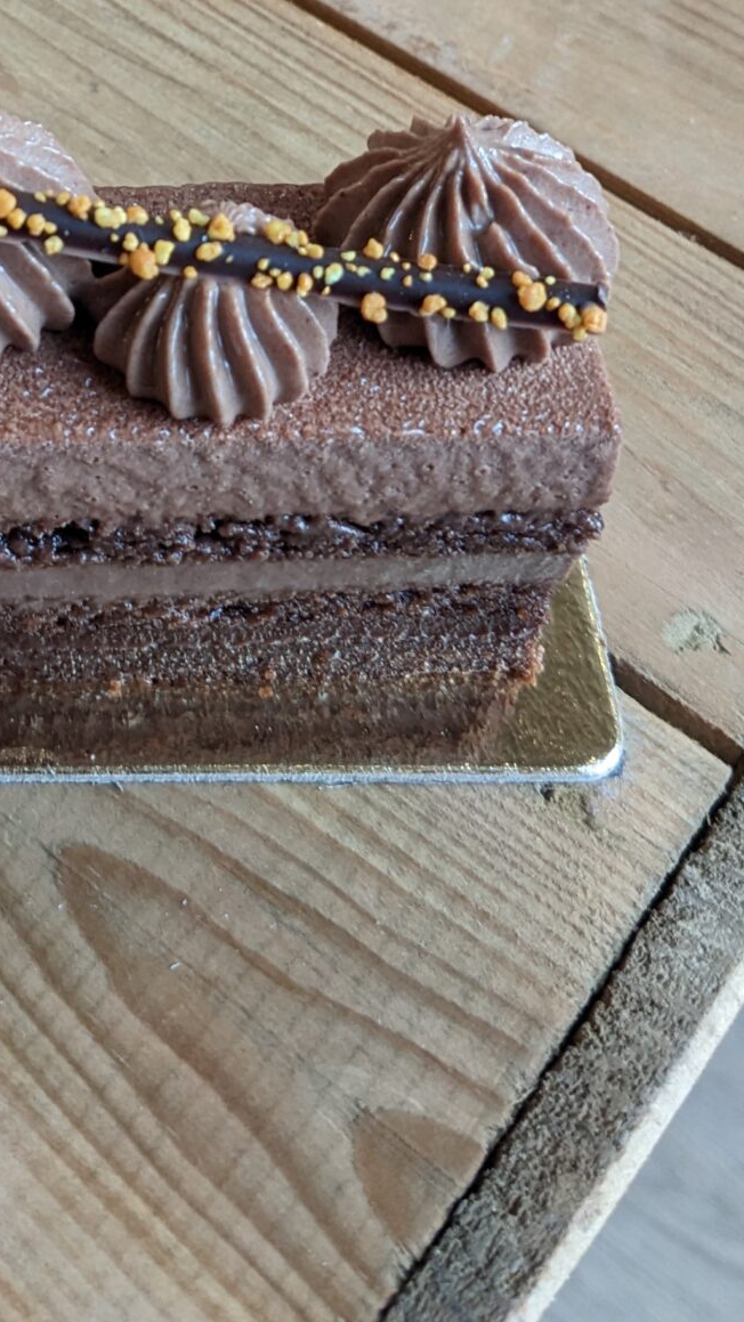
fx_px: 2280
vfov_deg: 30.2
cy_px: 18
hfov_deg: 17.9
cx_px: -50
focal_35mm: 65
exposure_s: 1/33.3
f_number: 1.73
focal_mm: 4.38
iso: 58
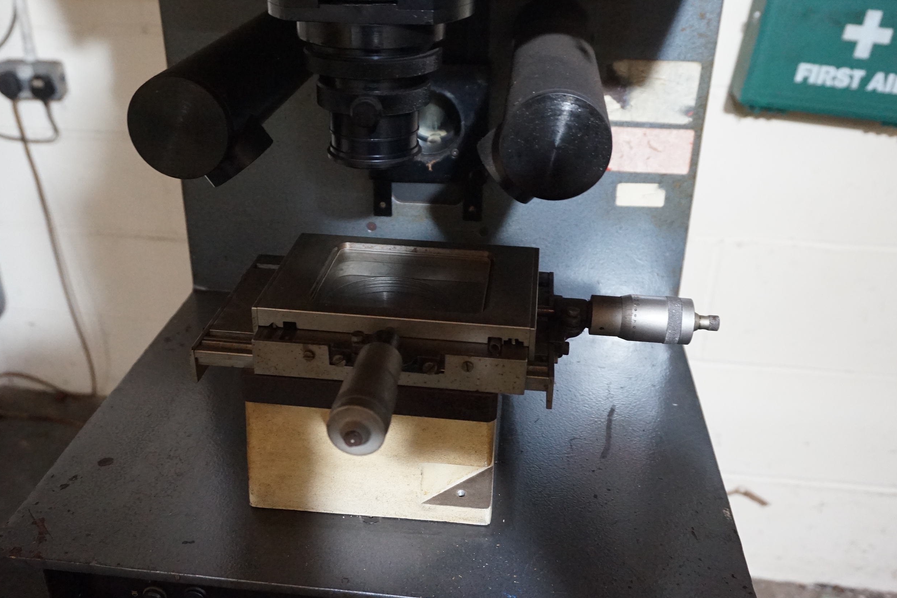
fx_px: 822
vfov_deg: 40.0
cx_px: 414
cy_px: 294
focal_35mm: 33
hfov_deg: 57.2
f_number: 4
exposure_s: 1/20
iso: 3200
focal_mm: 20
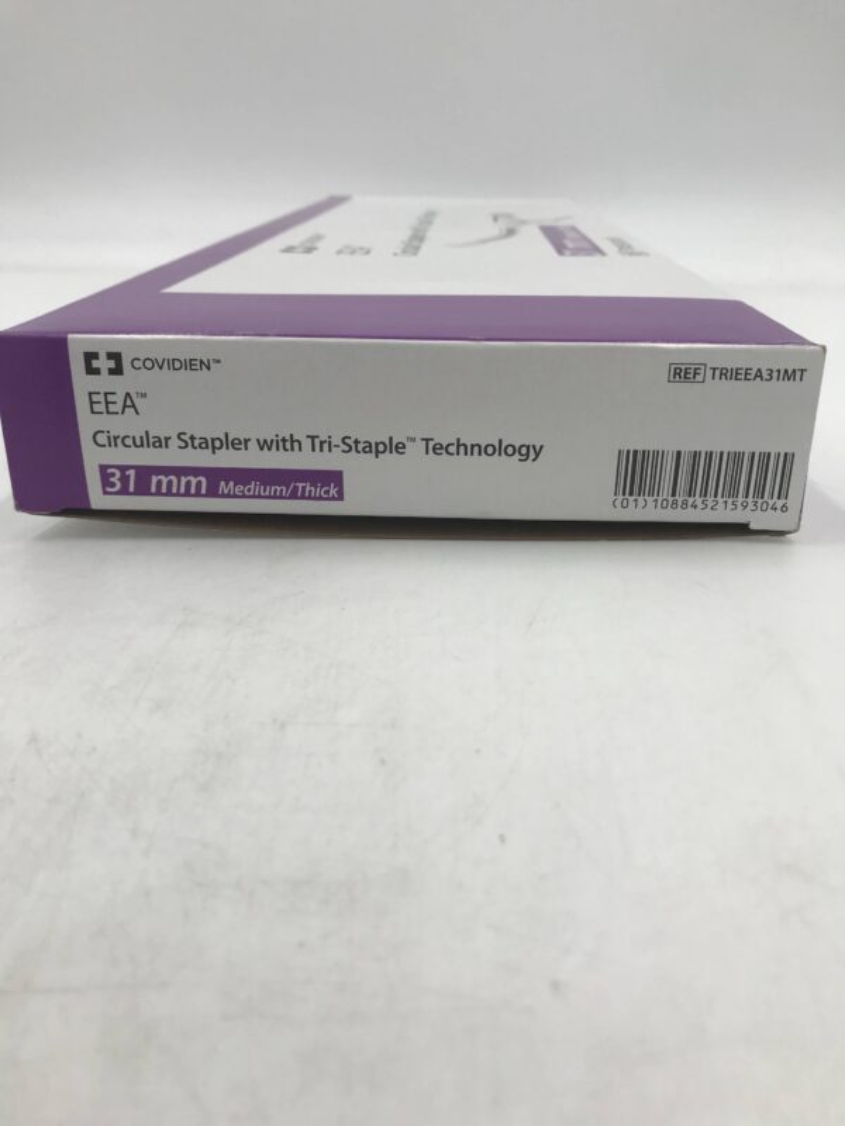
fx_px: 911
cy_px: 563
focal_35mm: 28
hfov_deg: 49.7
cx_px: 422
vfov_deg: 63.4
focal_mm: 3.99
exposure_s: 1/208
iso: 20
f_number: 1.8
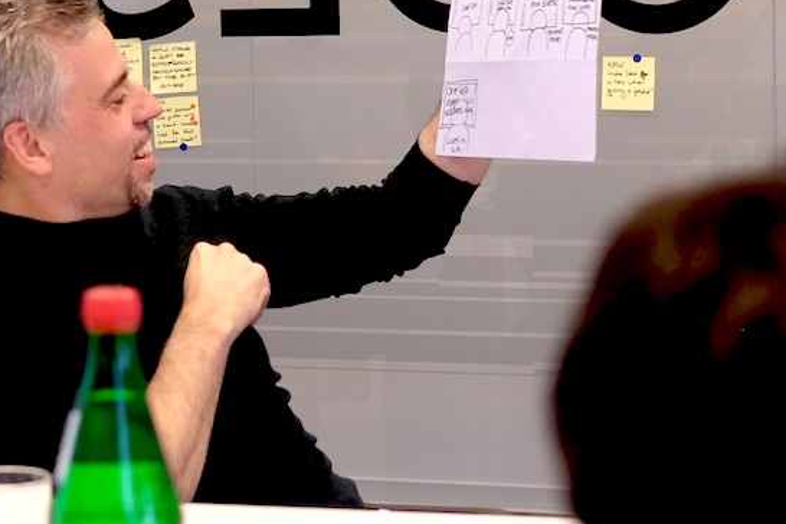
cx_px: 262
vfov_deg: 12.5
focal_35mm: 109
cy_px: 94
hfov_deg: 18.7
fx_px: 2380
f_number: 2
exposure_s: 1/250
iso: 500
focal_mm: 23
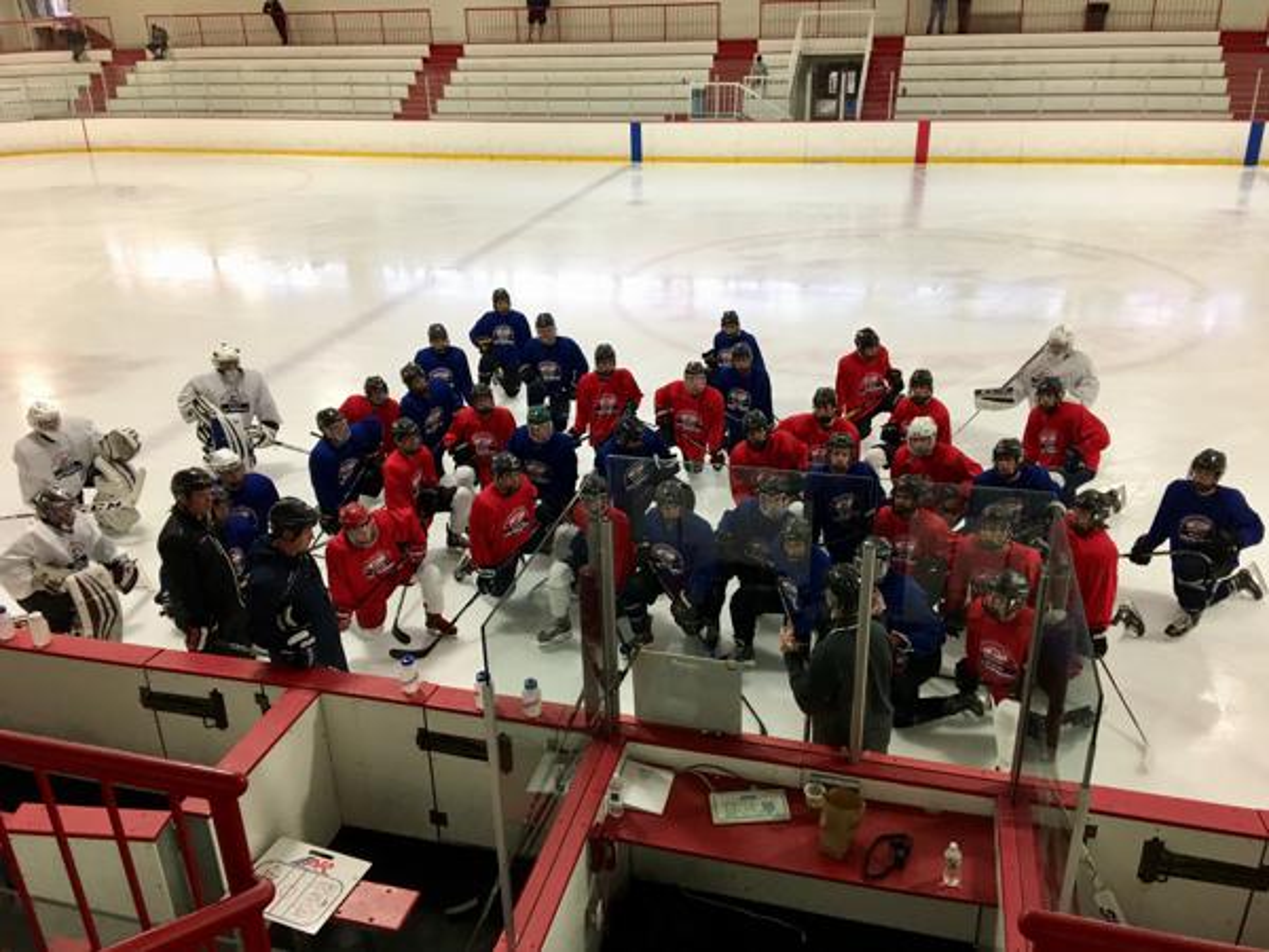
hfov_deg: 61.7
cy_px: 476
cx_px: 634
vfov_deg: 48.2
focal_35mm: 29
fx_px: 1063
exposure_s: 1/15
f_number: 2.2
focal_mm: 4.15
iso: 50
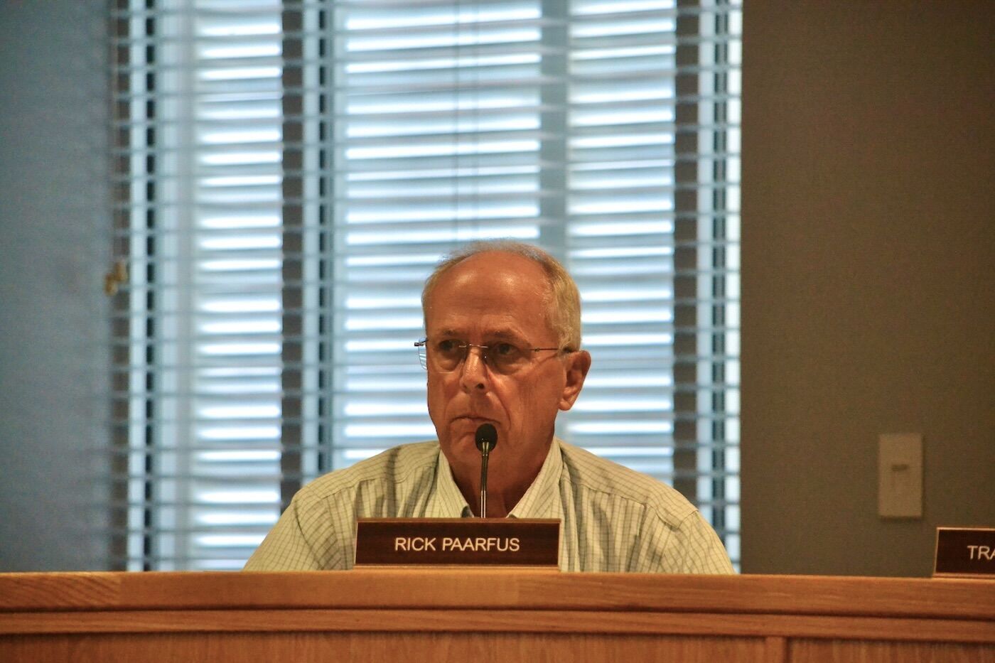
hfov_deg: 10.2
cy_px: 332
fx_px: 5596
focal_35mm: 202
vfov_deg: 6.8
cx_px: 498
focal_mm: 135
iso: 3200
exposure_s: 1/250
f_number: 4.8
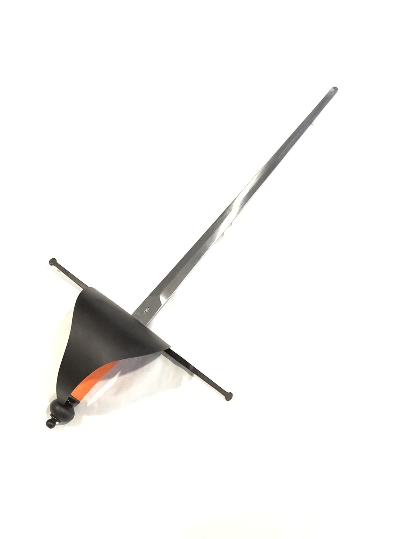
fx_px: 482
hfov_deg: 45.4
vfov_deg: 58.4
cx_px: 202
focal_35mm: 31
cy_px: 270
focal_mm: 3.3
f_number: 2.4
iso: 500
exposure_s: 1/30
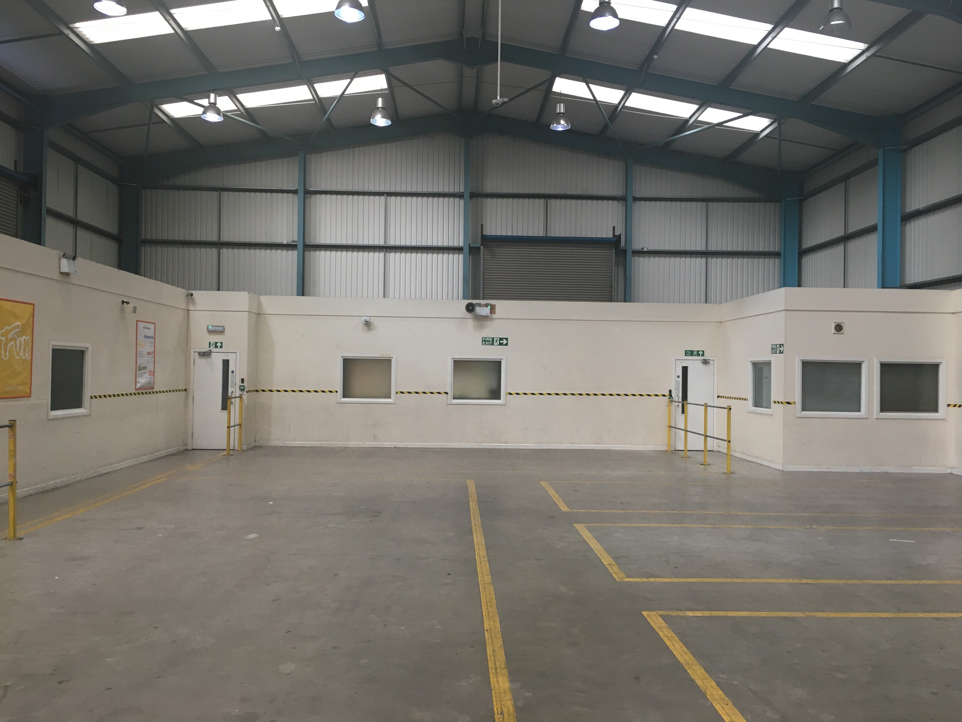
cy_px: 361
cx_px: 481
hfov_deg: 61.7
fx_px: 806
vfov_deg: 48.2
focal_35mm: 29
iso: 50
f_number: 2.2
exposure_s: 1/33
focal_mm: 4.15
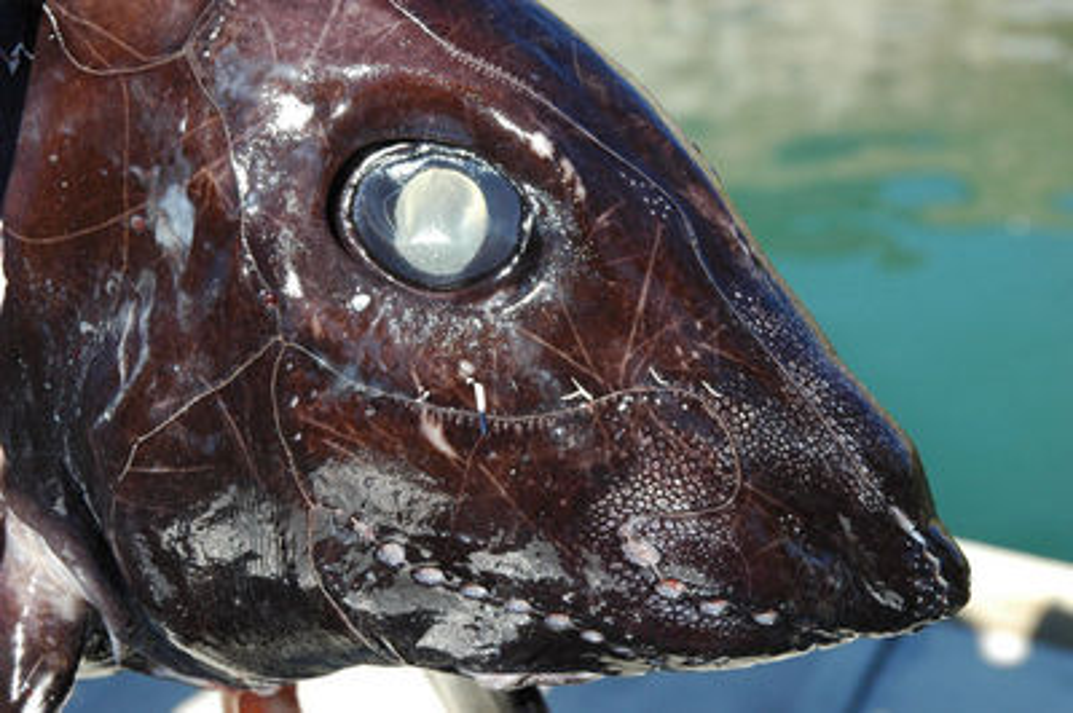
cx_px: 536
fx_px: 1966
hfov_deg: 30.5
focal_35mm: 66
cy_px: 356
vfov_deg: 20.6
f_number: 8
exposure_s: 1/250
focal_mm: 44
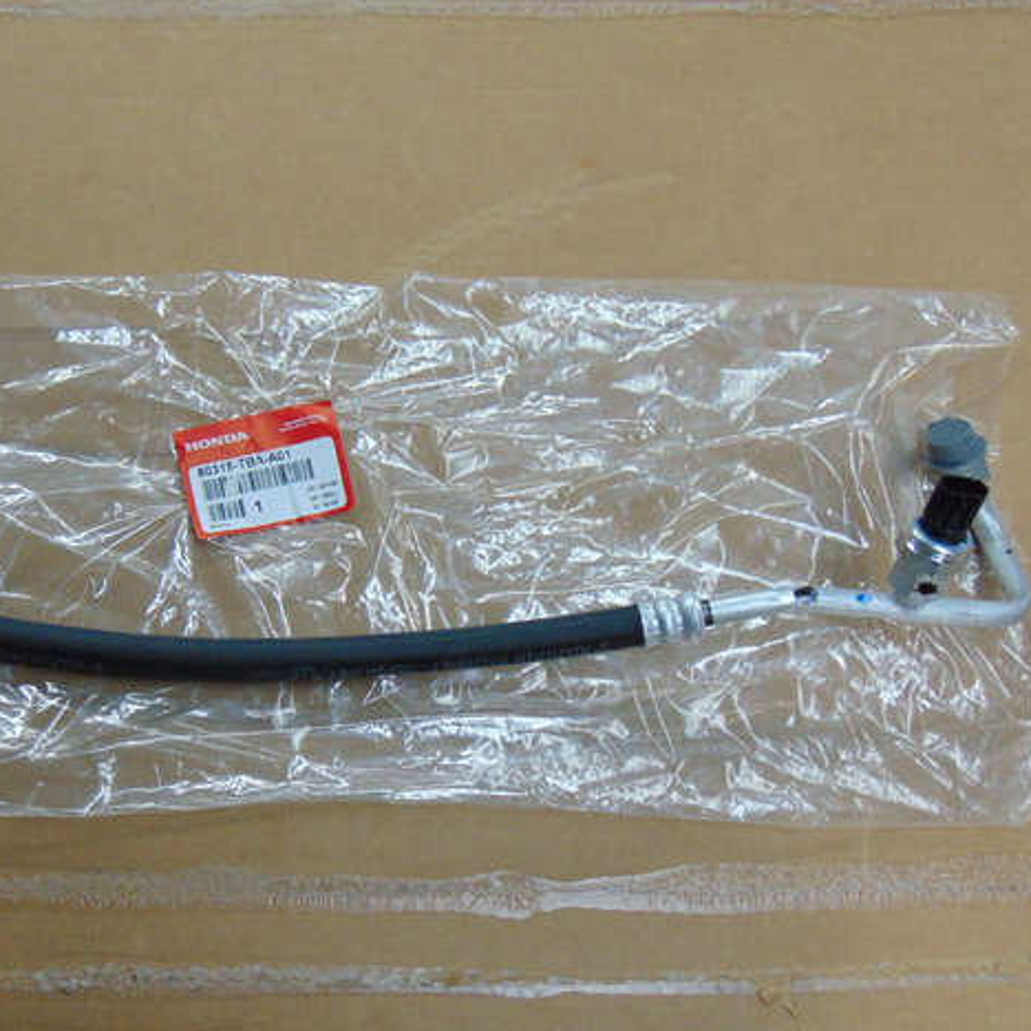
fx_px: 1348
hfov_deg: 41.2
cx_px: 331
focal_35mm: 40
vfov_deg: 41.9
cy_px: 521
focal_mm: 5.8
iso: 250
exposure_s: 1/30
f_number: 3.2
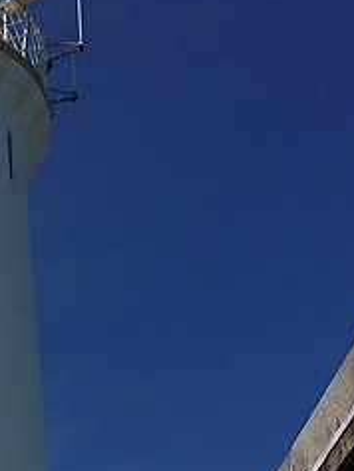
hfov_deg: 14.3
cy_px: 545
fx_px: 1335
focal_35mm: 98
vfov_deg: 19.0
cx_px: -139
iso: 40
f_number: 2.2
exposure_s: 1/5882
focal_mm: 4.15
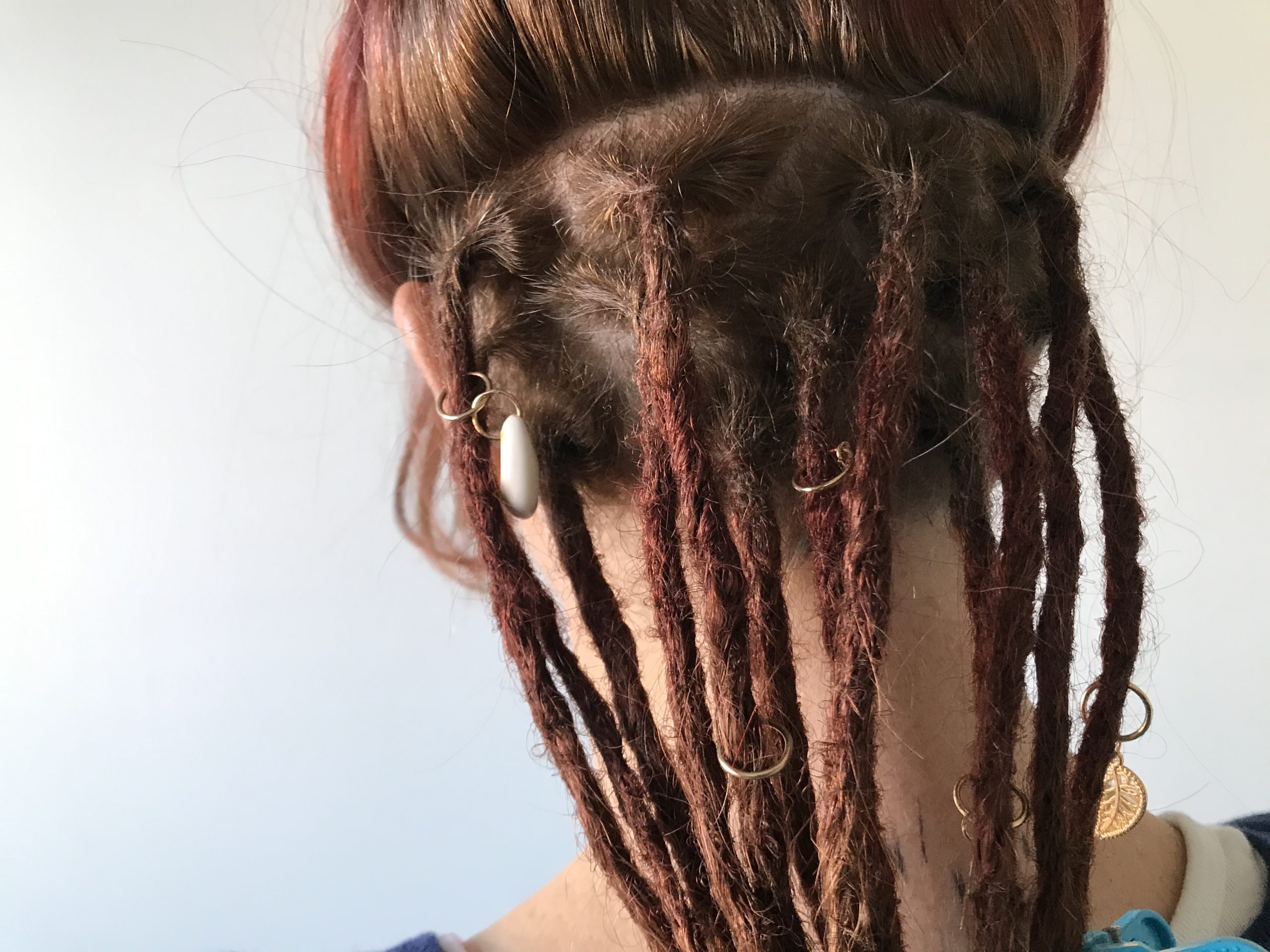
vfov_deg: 49.7
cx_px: 635
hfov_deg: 63.4
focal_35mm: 28
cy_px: 476
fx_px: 1027
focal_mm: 3.99
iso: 40
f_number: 1.8
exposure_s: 1/30
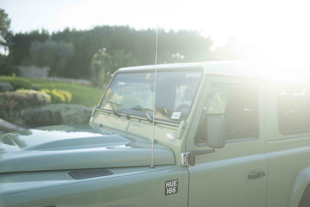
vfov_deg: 37.9
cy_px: 104
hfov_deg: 54.4
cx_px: 155
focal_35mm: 35
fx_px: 301
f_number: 1.4
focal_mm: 35
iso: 100
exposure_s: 1/320
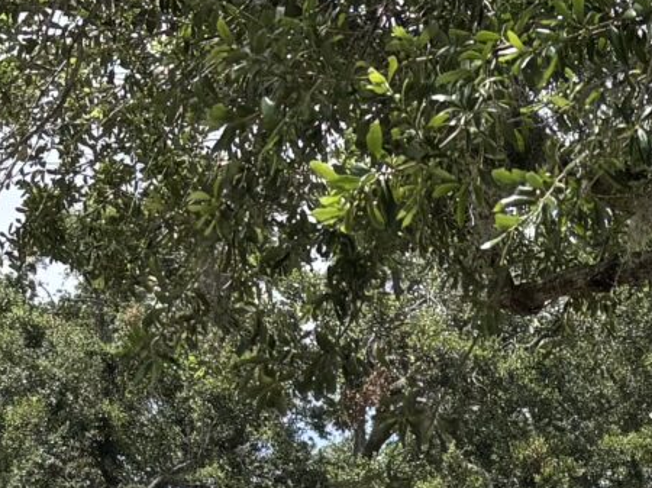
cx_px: 751
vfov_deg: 9.5
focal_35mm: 148
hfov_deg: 13.1
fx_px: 2786
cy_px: 917
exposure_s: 1/1362
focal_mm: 5.96
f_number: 1.6
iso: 50
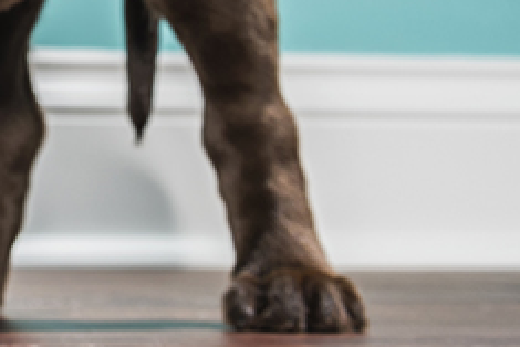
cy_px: -56
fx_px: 1966
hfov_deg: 13.3
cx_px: -460
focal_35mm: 136
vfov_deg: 10.0
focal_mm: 32
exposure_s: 1/200
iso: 250
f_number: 7.1
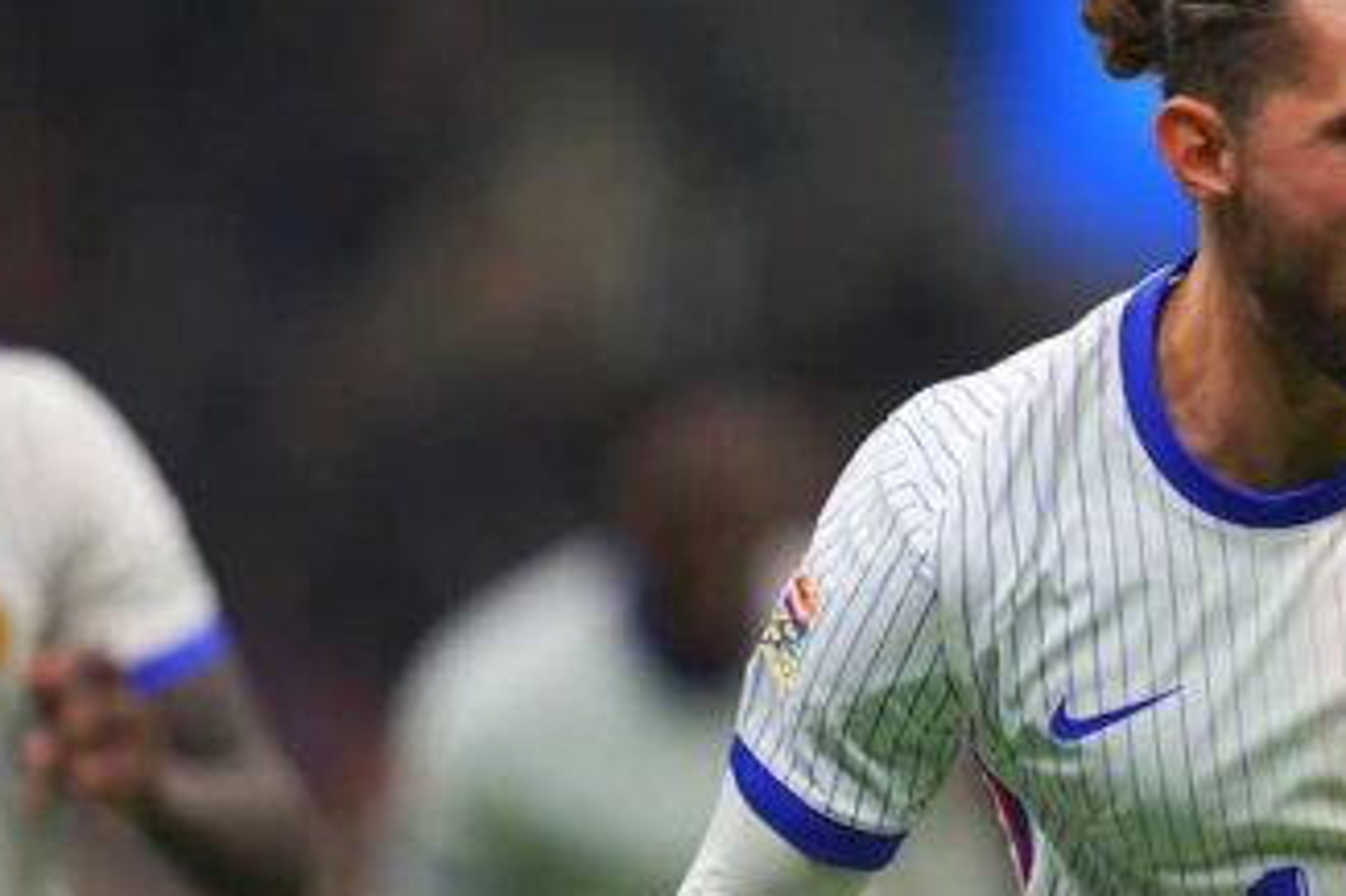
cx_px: 1135
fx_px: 35238
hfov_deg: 2.2
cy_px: 512
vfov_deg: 1.5
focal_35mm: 943
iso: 3200
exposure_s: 1/2000
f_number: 2.8
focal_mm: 400
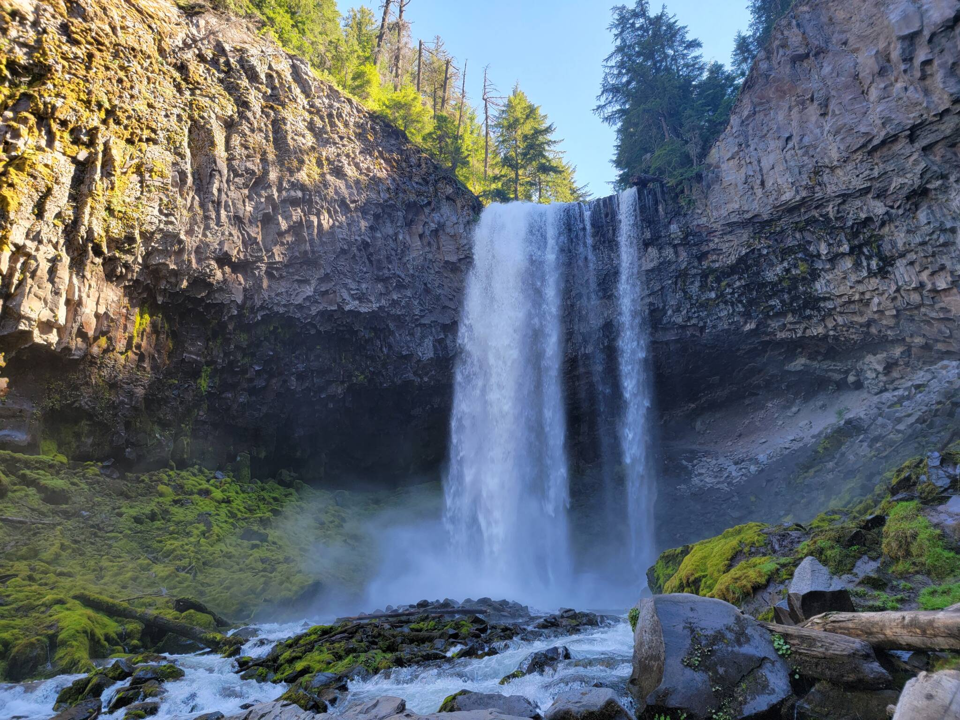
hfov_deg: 71.6
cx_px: 480
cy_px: 360
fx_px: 666
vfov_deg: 56.8
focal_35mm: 24
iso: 32
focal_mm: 6.7
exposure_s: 1/119
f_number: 1.8
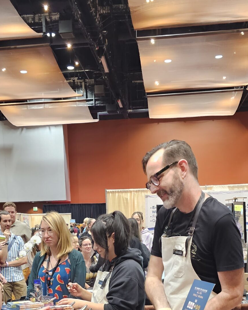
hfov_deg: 28.6
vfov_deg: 31.7
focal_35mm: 53
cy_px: 332
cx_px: 112
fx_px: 486
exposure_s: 1/120
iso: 1000
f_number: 1.7
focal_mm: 6.3
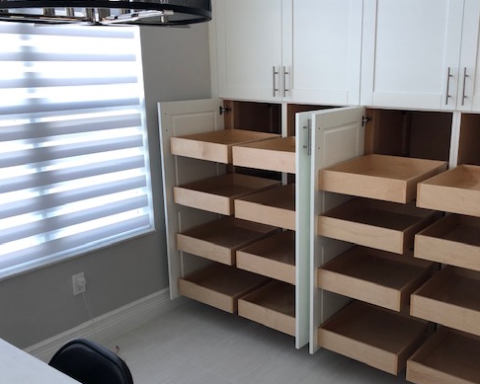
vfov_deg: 41.1
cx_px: 298
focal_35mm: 36
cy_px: 204
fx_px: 512
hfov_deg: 49.8
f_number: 1.8
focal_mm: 3.99
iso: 50
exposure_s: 1/17
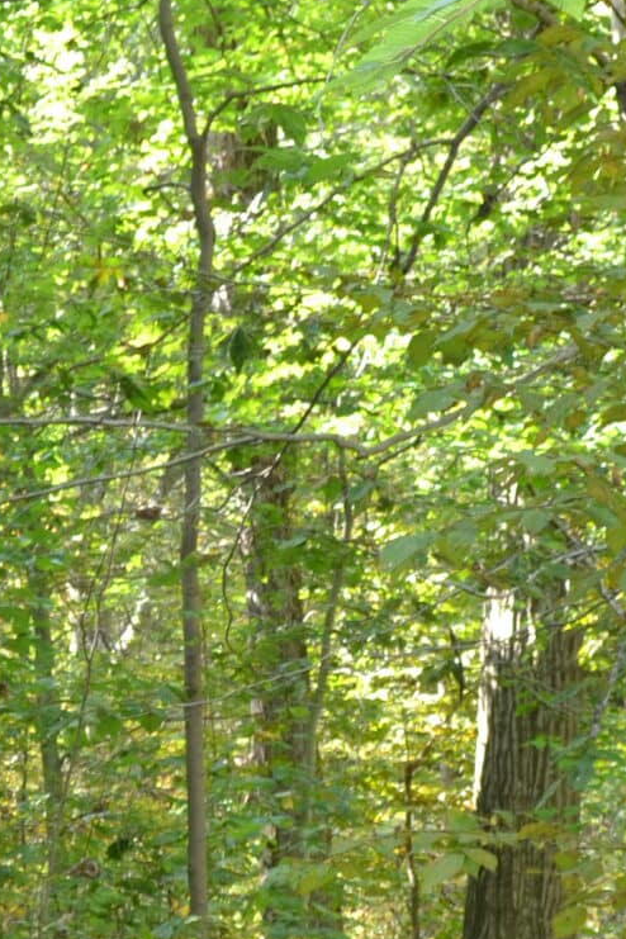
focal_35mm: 105
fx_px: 2739
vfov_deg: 19.3
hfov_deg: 13.0
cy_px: 711
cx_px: 252
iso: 400
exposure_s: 1/60
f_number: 4
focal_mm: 18
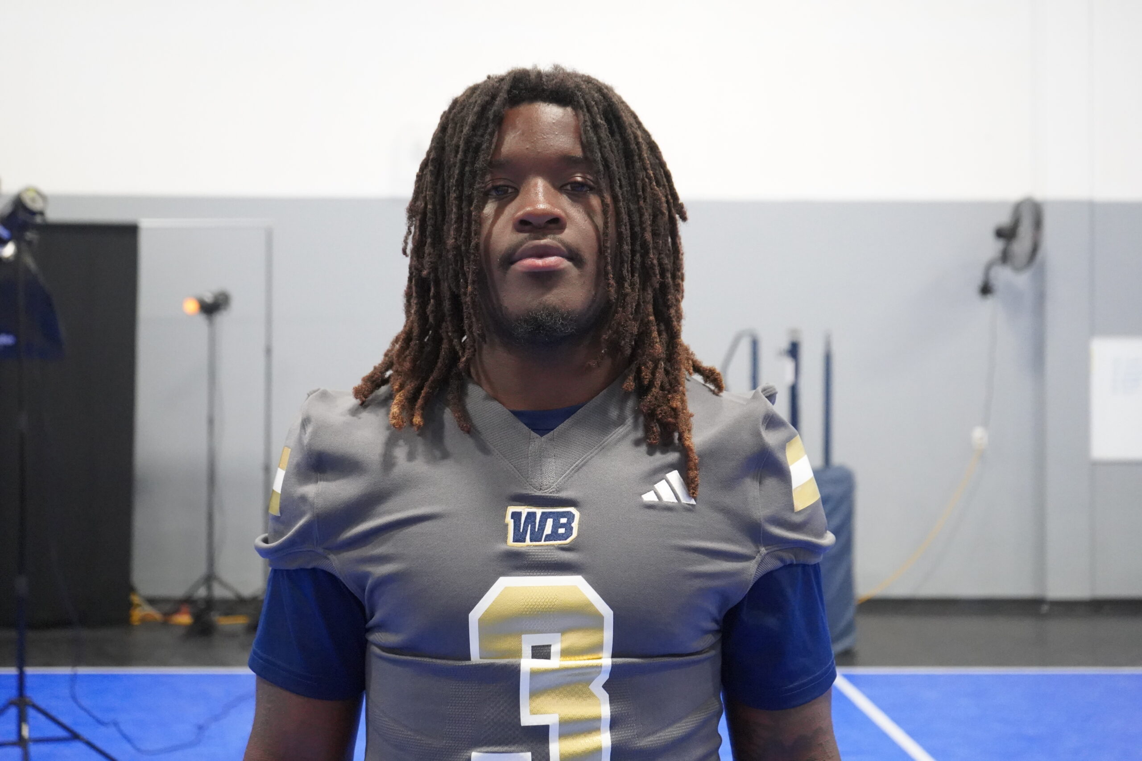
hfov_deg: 45.4
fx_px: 1364
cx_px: 571
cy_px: 380
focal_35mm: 43
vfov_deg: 31.2
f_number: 4.5
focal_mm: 43
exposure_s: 1/80
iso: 12800
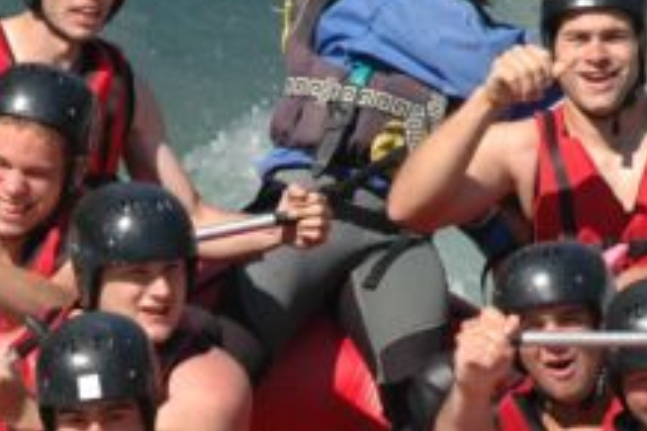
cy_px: 416
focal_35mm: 1101
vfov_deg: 1.2
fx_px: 19772
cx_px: 297
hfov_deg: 1.9
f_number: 6.3
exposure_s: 1/500
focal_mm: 200
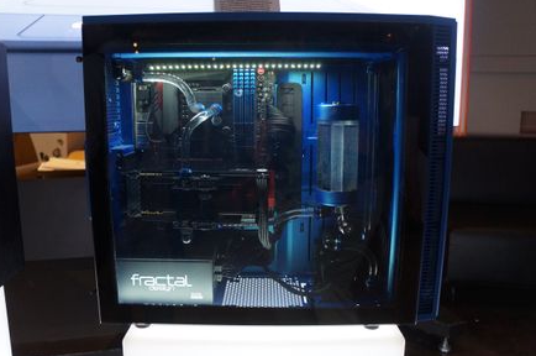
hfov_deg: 65.5
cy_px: 179
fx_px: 416
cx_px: 263
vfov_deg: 46.3
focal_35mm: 28
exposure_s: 1/125
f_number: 3.5
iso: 1600
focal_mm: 18
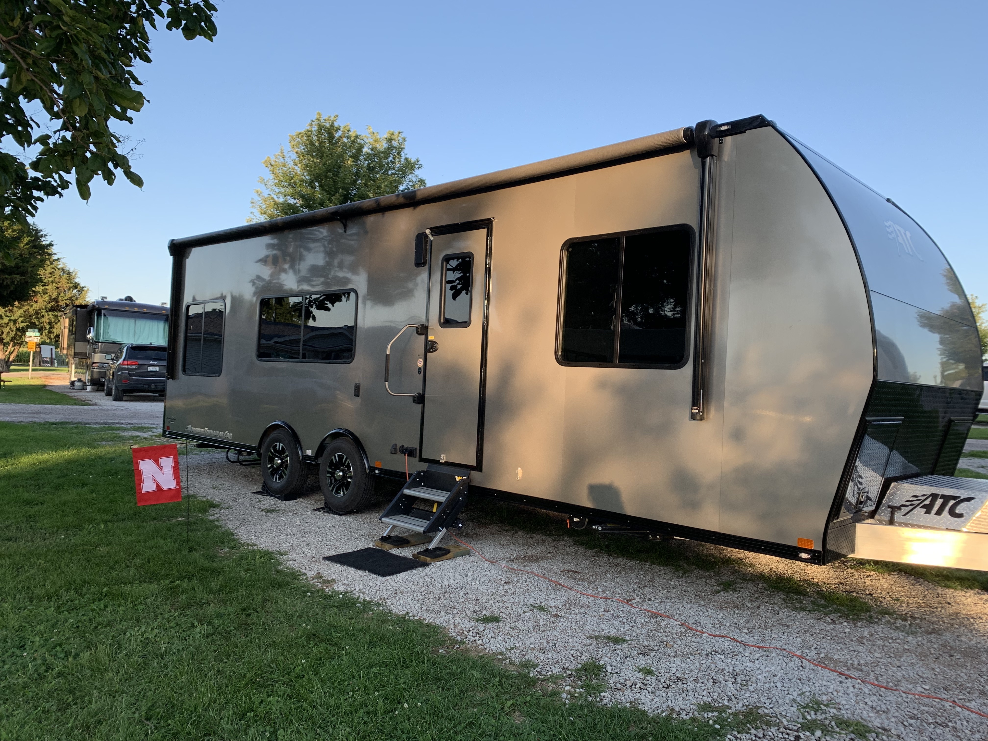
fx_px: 742
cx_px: 494
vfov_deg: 53.1
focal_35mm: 26
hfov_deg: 67.3
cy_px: 370
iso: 25
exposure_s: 1/405
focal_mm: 4.25
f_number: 1.8
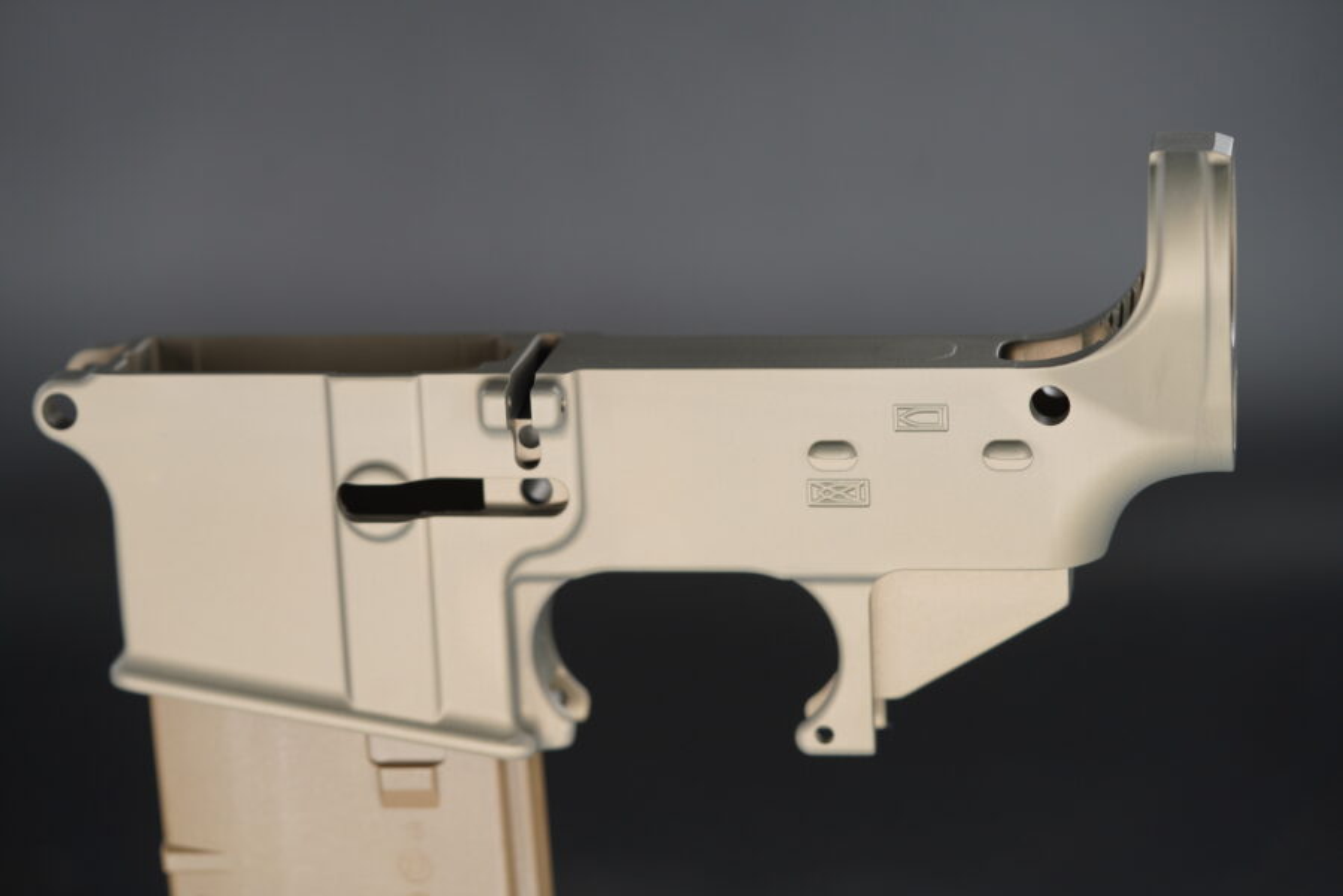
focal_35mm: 90
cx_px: 672
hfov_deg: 22.6
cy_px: 448
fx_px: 3357
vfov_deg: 15.2
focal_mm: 90
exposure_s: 1/100
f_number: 4
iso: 250
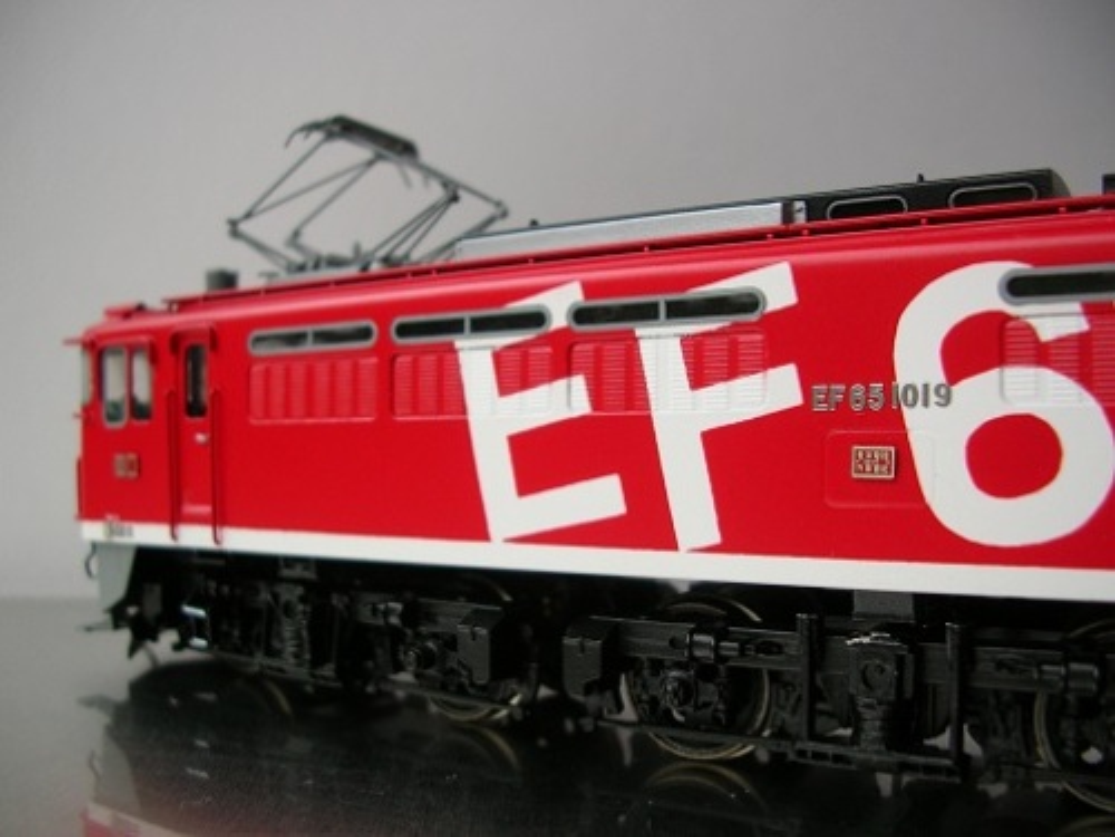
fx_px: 1127
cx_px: 558
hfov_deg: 52.6
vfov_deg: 40.7
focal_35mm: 35
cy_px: 418
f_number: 2.8
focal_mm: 5.8
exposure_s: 1/97.3
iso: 50
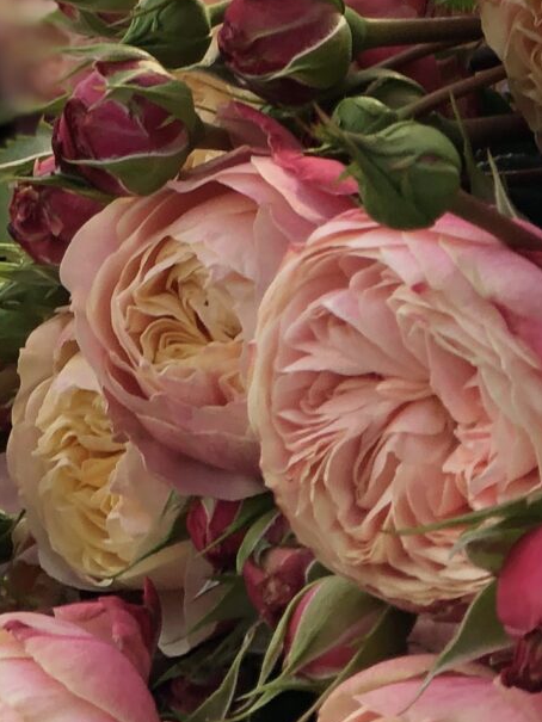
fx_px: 5030
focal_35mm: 241
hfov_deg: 6.2
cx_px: 129
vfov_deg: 8.1
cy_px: -283
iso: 20
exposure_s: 1/203
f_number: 2.8
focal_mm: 6.6
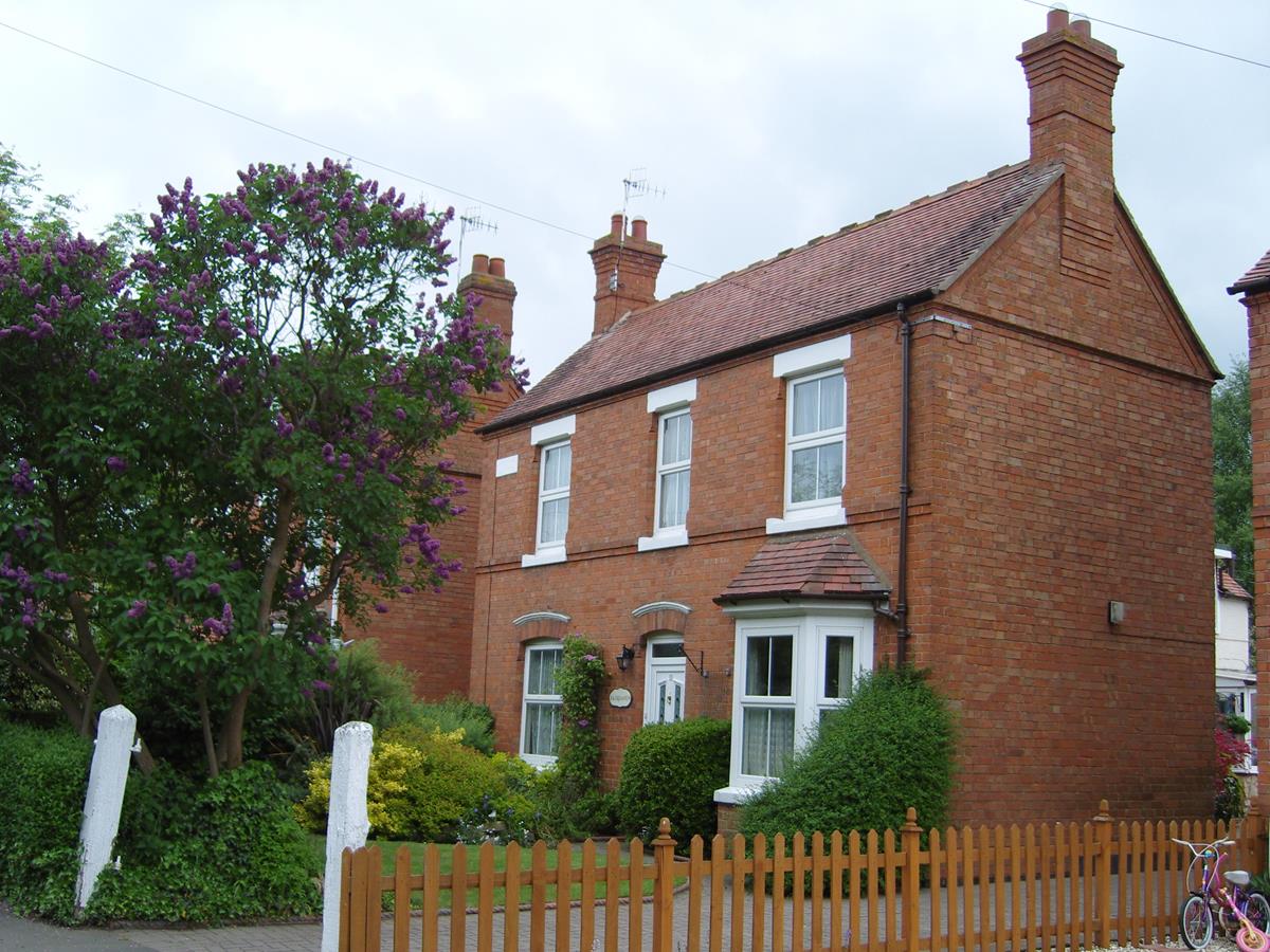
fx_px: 1247
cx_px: 635
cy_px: 476
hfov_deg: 54.0
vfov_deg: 41.8
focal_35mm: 34
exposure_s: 1/500
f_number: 2.8
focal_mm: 7.3
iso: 100
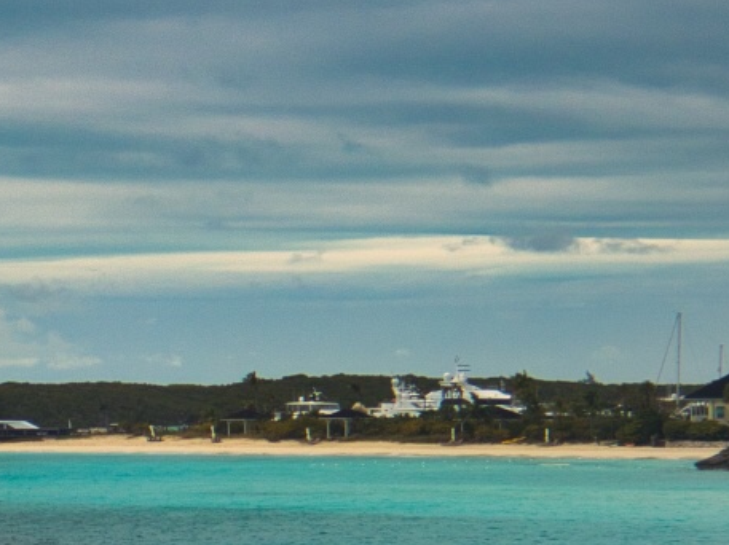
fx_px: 4608
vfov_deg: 6.8
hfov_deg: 9.0
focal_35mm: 219
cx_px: 116
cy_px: 406
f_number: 4.9
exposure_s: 1/200
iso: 100
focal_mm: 18
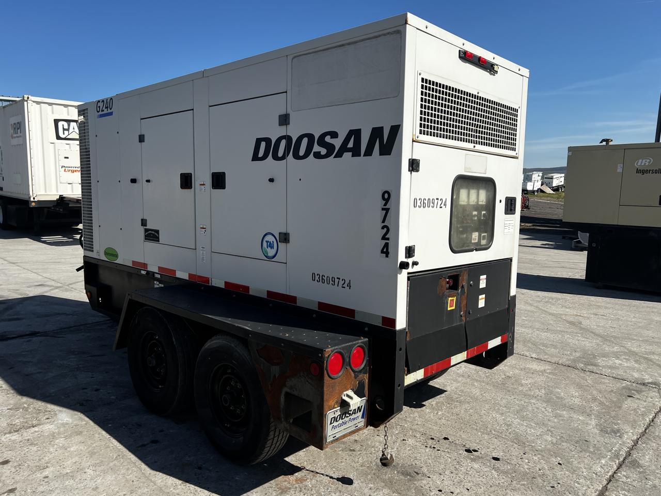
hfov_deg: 67.3
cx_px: 330
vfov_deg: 53.1
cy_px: 248
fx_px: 496
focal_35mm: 26
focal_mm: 5.7
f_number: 1.5
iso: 50
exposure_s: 1/4444
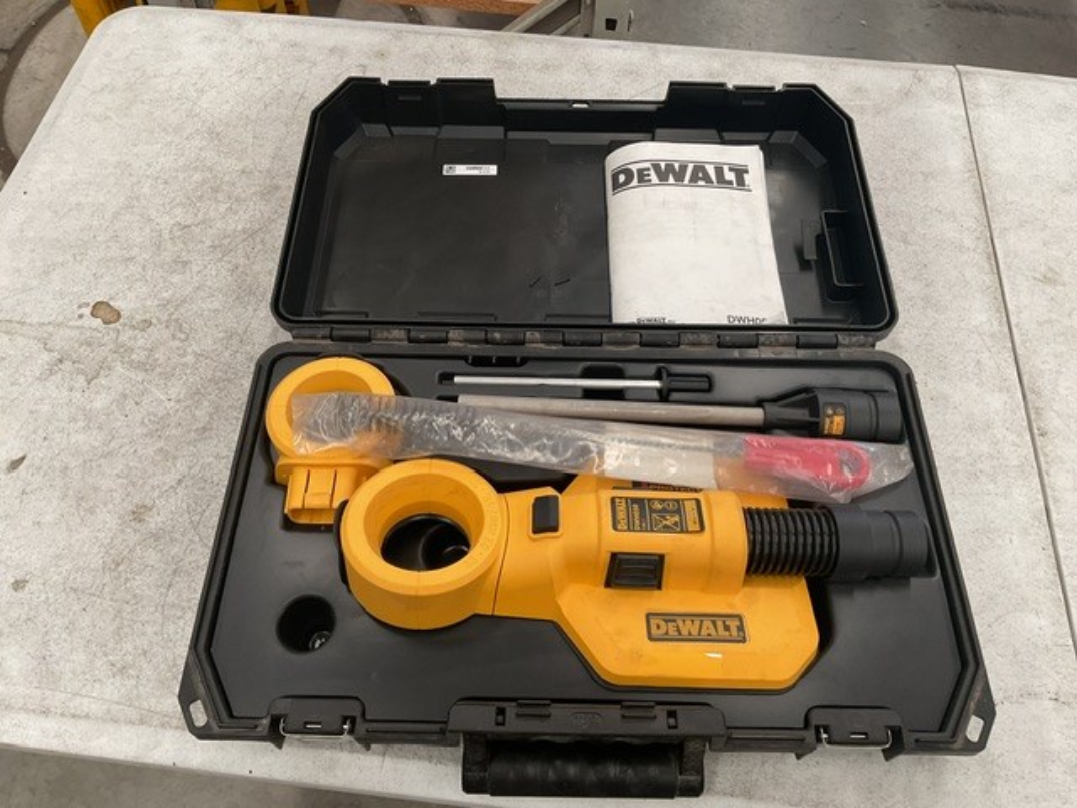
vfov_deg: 48.2
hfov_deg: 61.7
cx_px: 538
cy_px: 404
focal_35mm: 29
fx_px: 902
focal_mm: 3
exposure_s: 1/50
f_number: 1.8
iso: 50
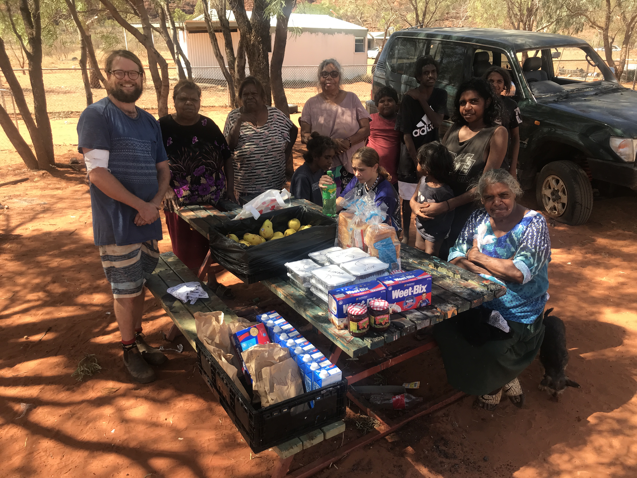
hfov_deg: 63.4
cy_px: 239
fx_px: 515
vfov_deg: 49.7
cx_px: 318
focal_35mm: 28
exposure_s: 1/504
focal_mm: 3.99
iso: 20
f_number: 1.8
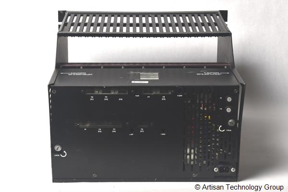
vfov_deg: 16.6
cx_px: 144
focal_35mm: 82
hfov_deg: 24.6
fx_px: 660
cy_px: 96
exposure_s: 1/200
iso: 200
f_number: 10
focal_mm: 55
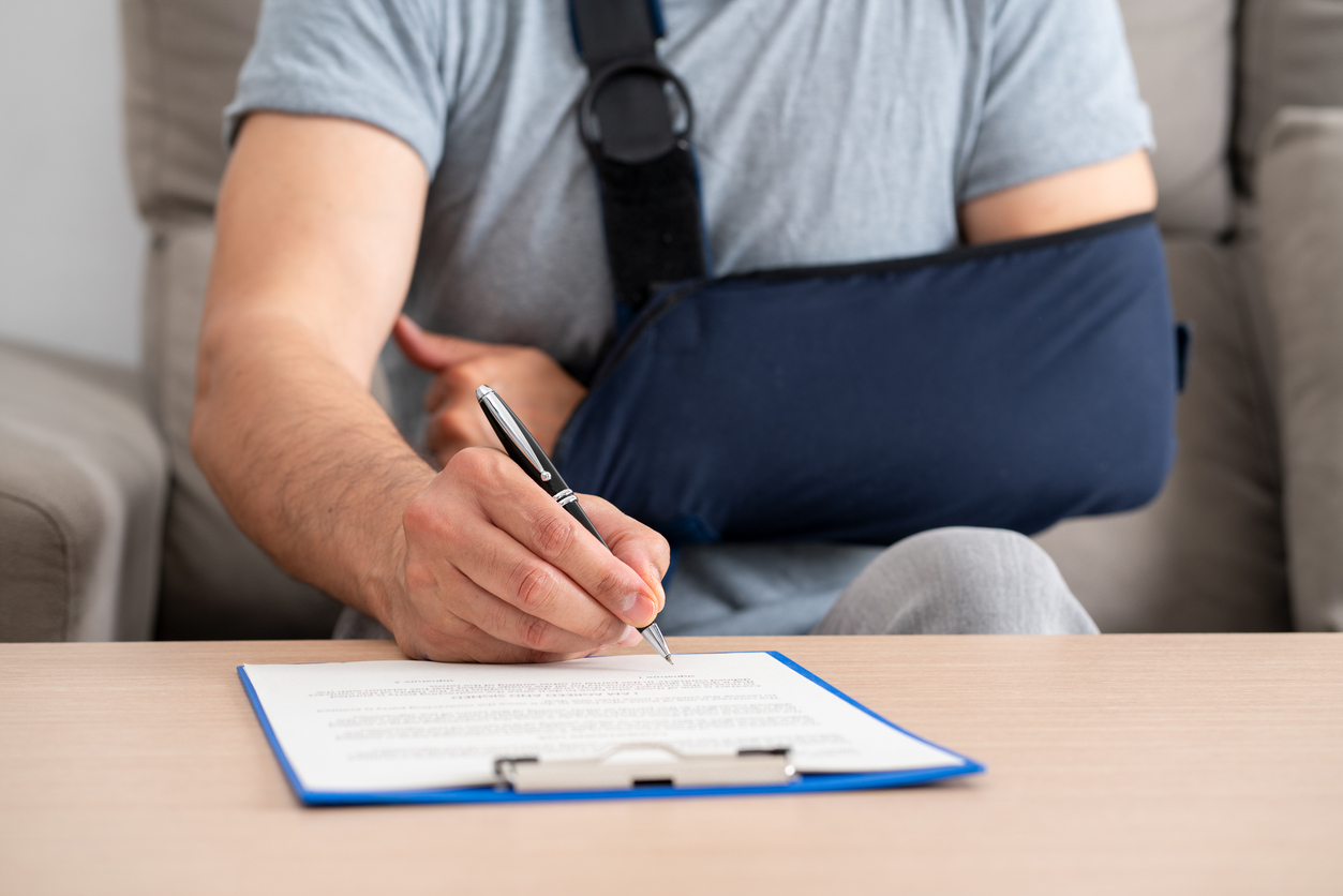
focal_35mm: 85
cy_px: 448
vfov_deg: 16.1
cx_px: 672
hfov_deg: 23.9
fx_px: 3172
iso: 200
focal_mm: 85
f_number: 5.6
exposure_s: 1/160
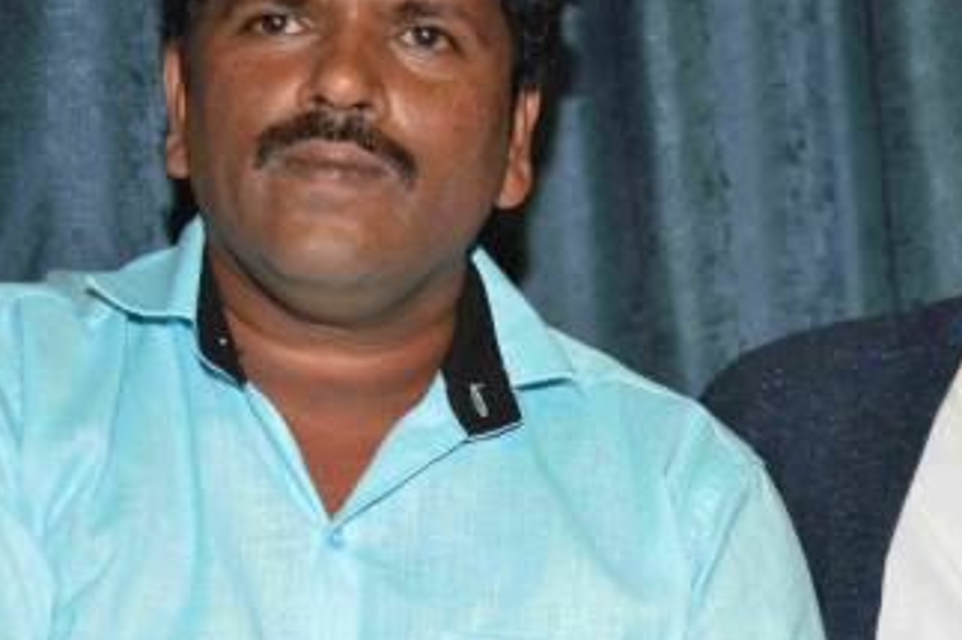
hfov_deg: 15.4
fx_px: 3552
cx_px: 673
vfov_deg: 10.3
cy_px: 357
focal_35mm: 133
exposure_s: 1/125
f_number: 4
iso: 200
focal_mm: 65
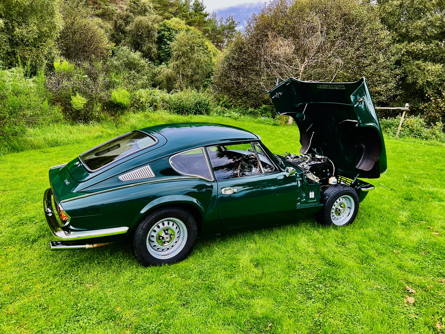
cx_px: 222
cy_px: 167
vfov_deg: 53.1
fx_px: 334
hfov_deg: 67.3
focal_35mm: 26
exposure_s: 1/121
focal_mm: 5.7
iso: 64
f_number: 1.5
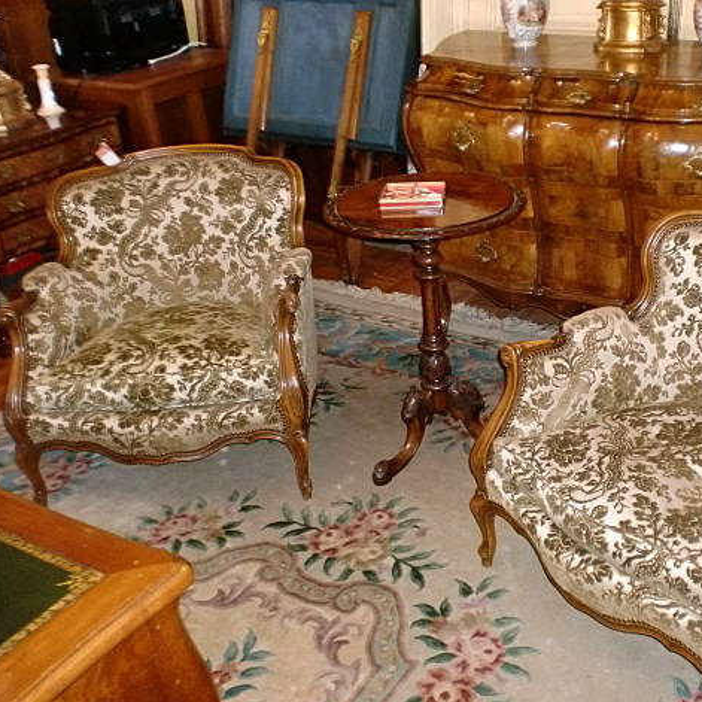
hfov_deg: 39.5
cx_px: 469
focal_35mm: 42
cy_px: 346
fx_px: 964
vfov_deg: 40.0
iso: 400
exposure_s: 1/60
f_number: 3.1
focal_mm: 6.3
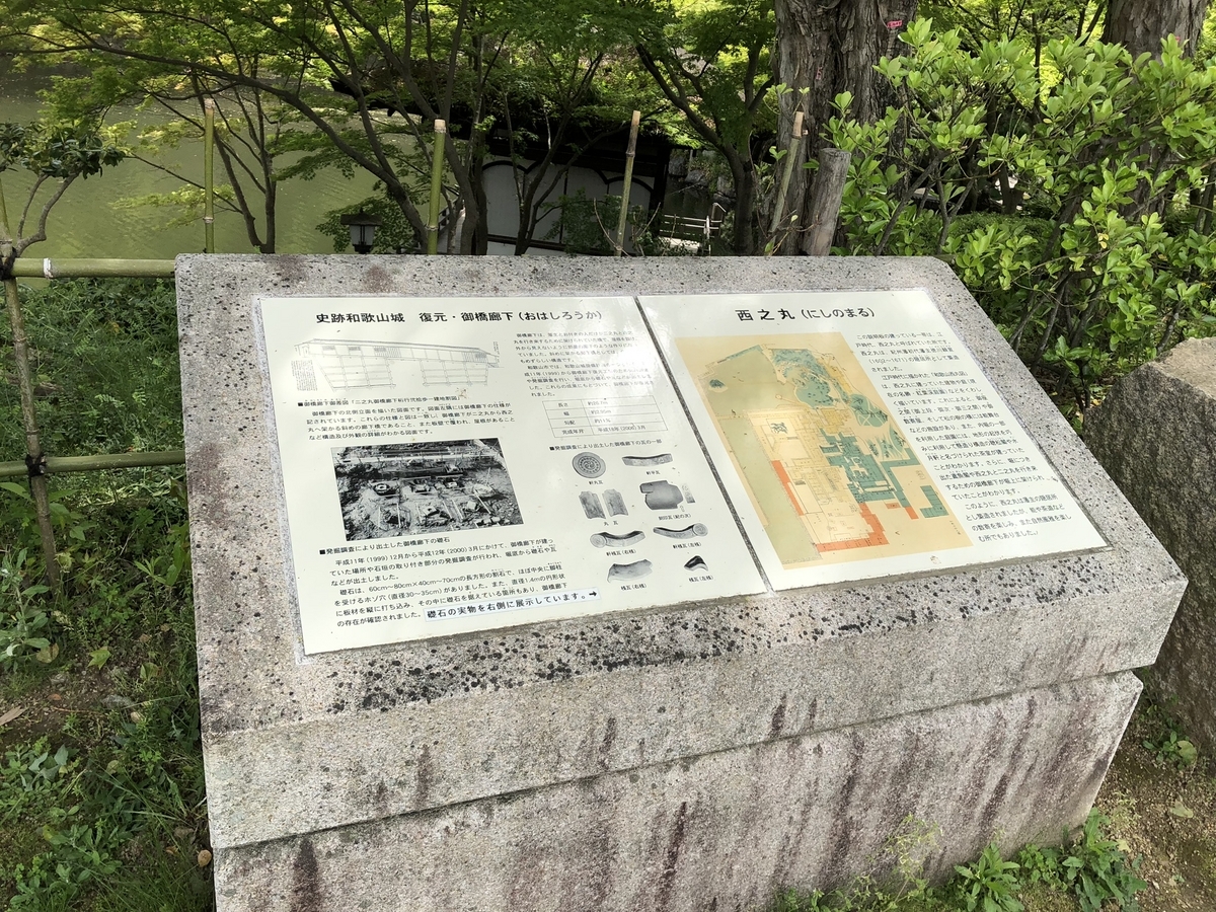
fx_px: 984
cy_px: 456
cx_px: 608
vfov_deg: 49.7
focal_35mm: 28
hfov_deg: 63.4
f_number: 1.8
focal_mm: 4
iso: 20
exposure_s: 1/873
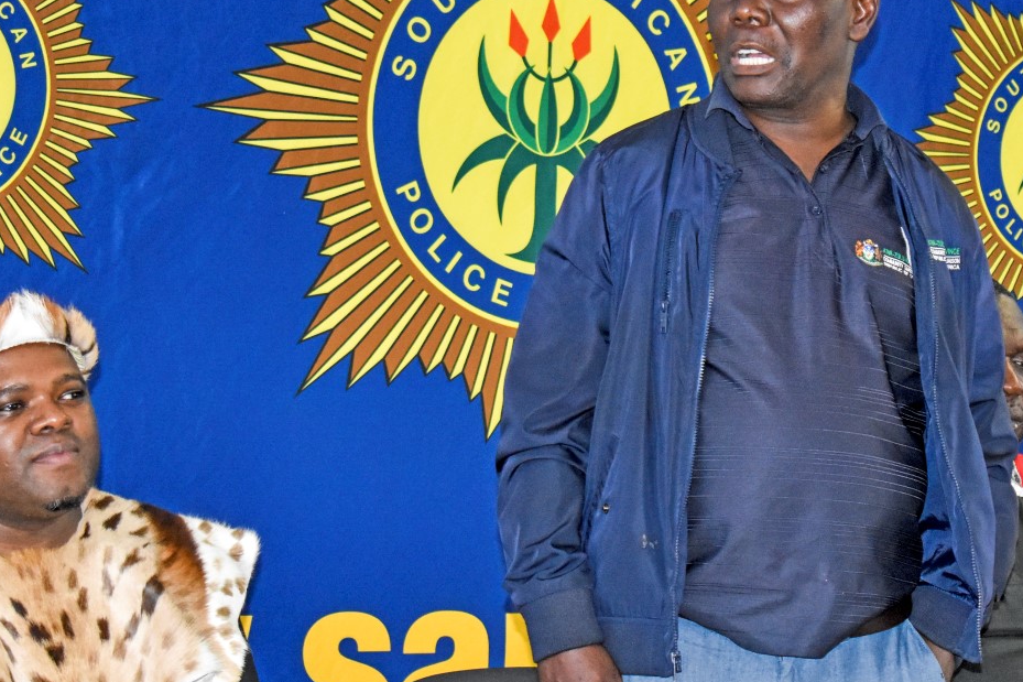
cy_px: 297
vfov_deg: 9.5
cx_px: 755
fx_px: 4087
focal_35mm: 144
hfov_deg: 14.2
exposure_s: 1/200
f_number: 5.6
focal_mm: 55
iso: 2200
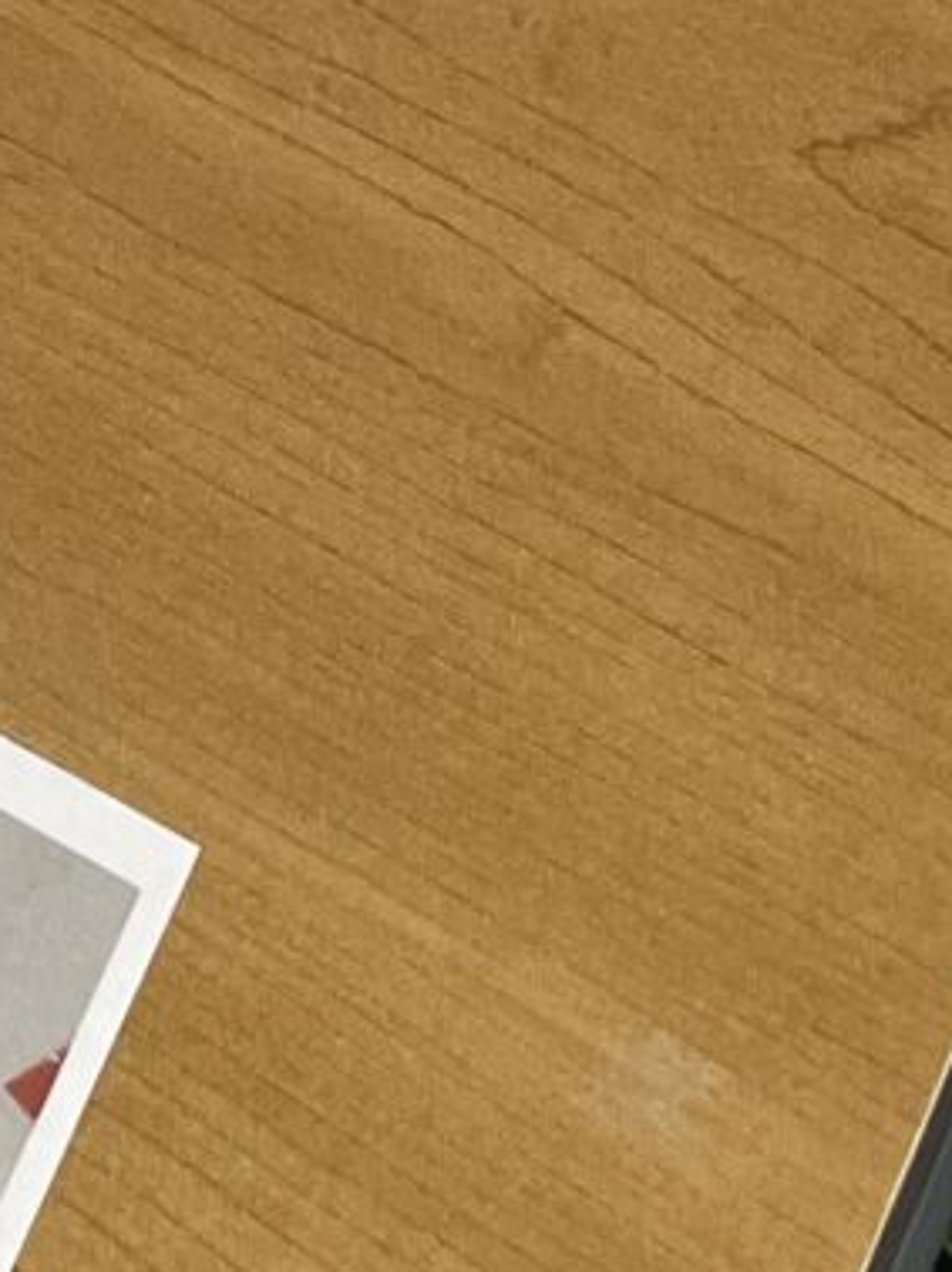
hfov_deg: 9.4
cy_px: -596
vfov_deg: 13.3
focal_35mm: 141
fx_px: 5176
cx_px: -1332
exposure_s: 1/120
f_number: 1.6
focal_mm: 4.2
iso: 100
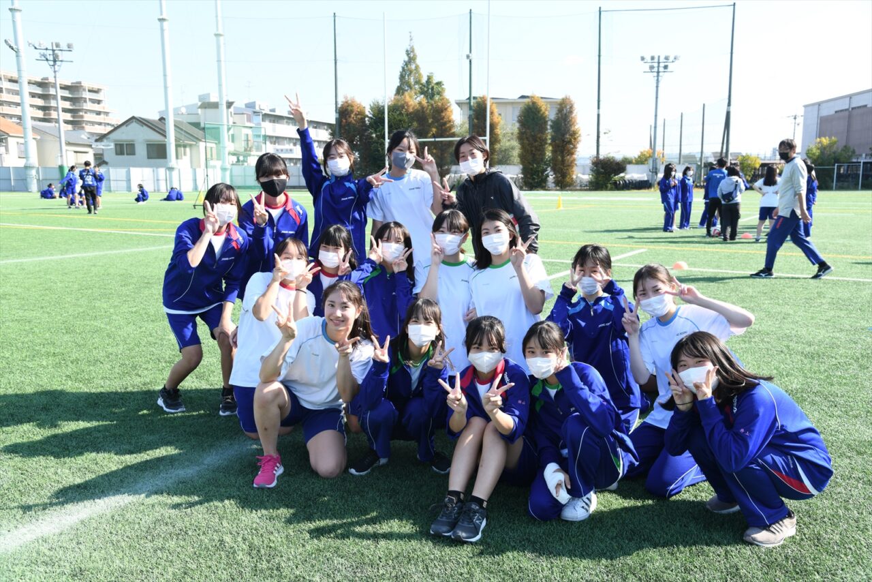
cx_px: 436
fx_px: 775
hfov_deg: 58.7
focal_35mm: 32
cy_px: 291
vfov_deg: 41.1
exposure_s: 1/125
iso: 160
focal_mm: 32
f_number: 6.3
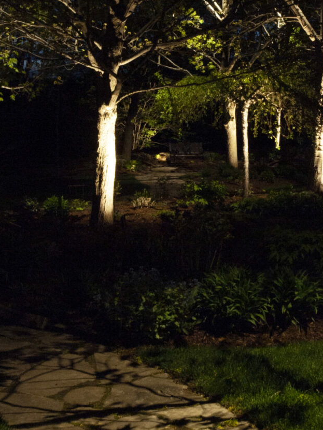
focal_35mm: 74
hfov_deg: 19.8
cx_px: 229
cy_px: 90
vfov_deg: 25.9
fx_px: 920
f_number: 8
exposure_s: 1
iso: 800
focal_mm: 20
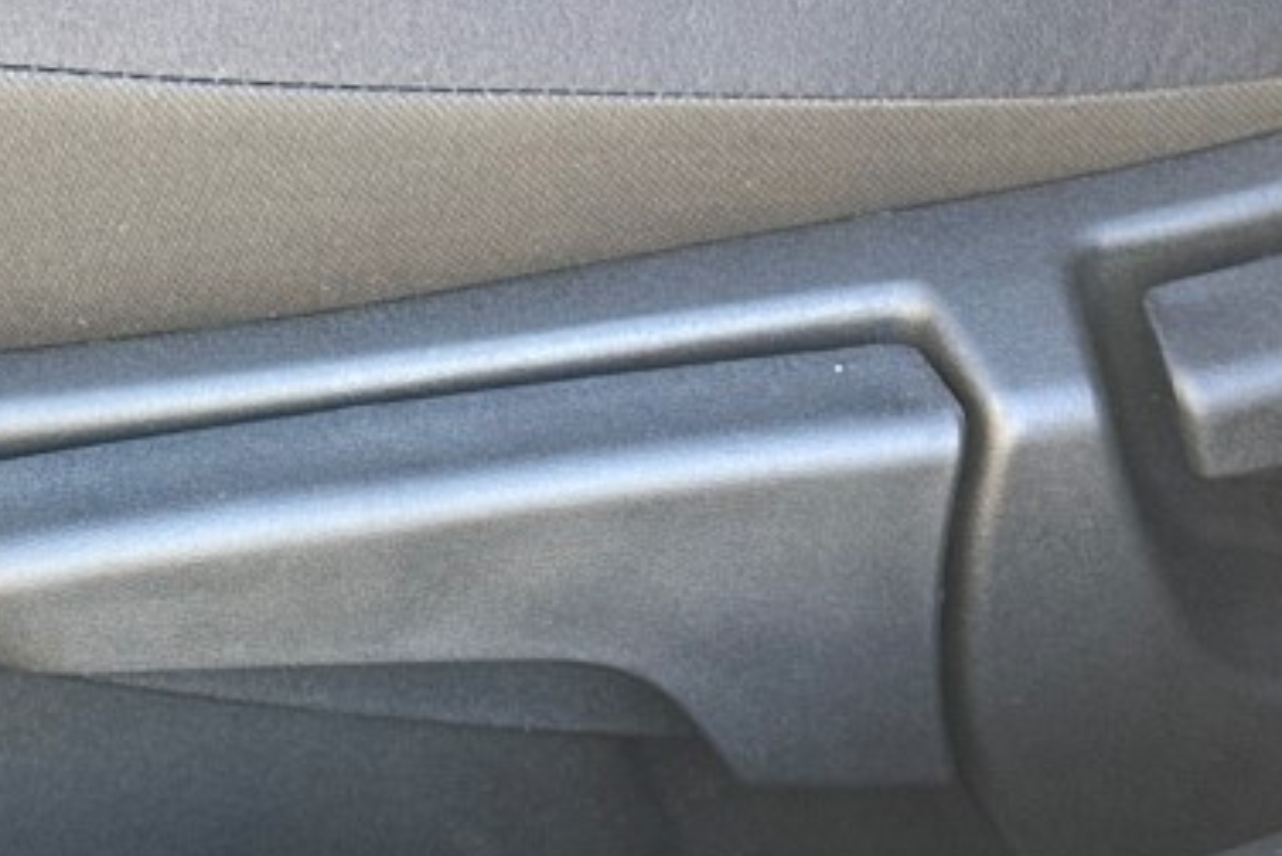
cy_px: -215
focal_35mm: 136
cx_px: 61
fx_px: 4845
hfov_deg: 14.9
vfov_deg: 9.9
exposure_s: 1/73
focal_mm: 6.86
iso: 80
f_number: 1.78
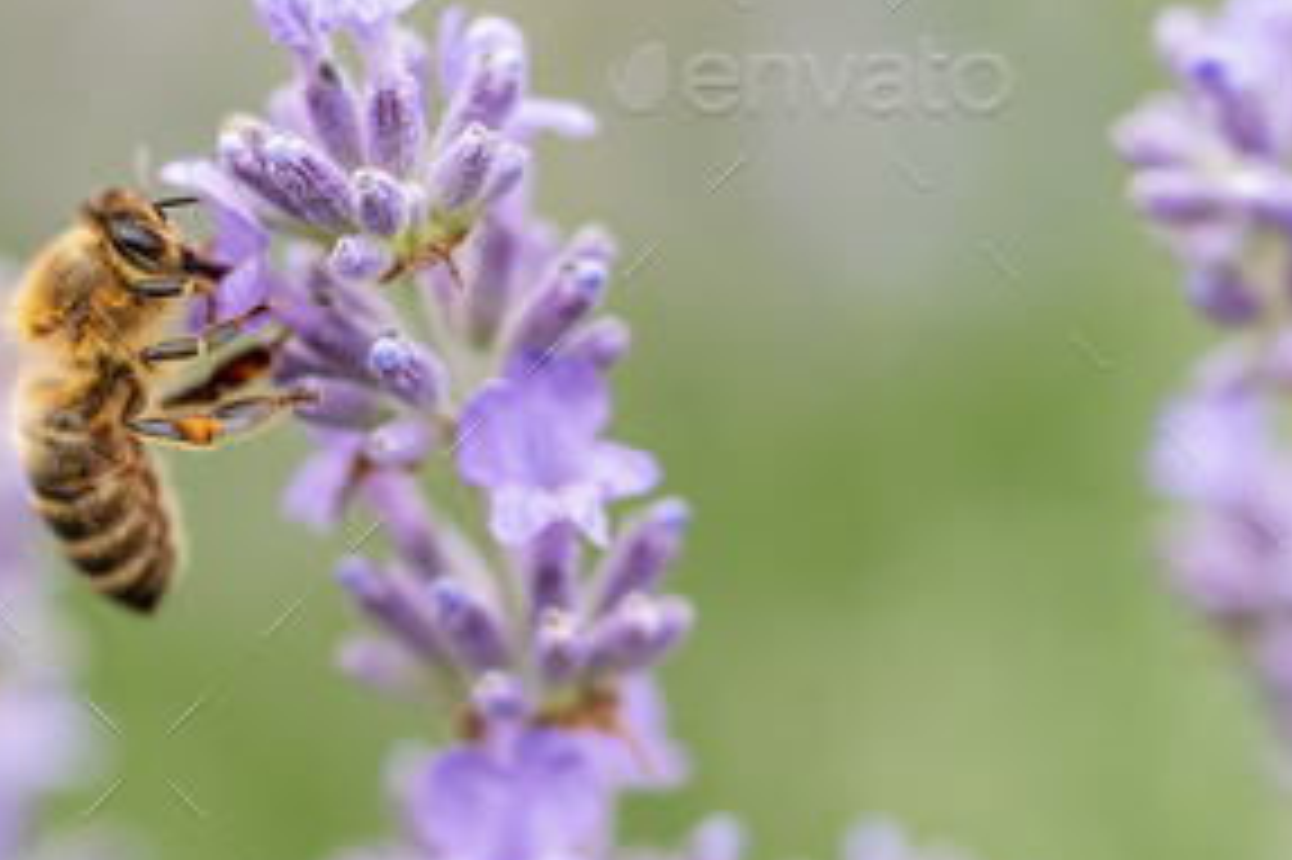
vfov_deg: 7.4
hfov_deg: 11.1
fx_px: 6635
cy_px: 293
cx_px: 122
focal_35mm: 185
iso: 400
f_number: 4
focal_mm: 90
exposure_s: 1/500
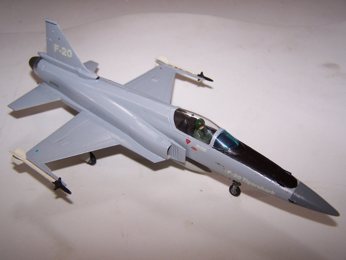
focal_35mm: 38
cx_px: 173
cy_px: 130
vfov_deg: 37.7
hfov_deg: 49.0
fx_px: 380
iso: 80
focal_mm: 6.3
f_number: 2.8
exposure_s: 1/60
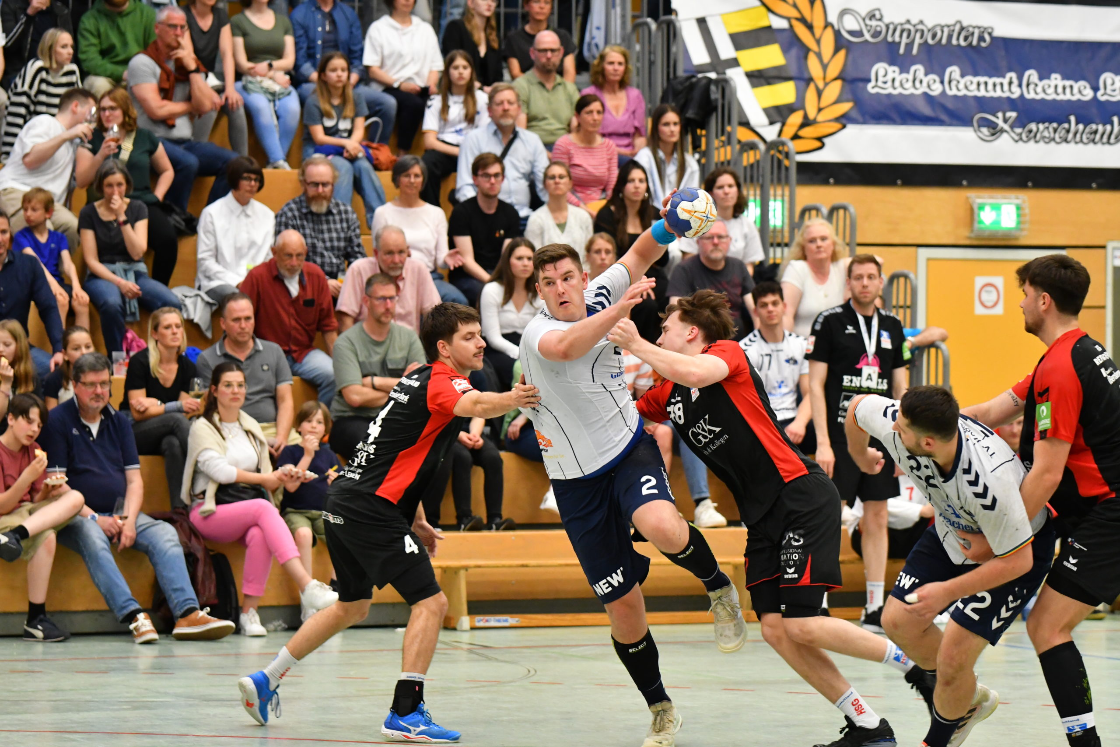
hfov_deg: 13.7
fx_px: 4667
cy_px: 374
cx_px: 560
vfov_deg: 9.1
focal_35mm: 150
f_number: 2.8
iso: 3200
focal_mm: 100
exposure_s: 1/500
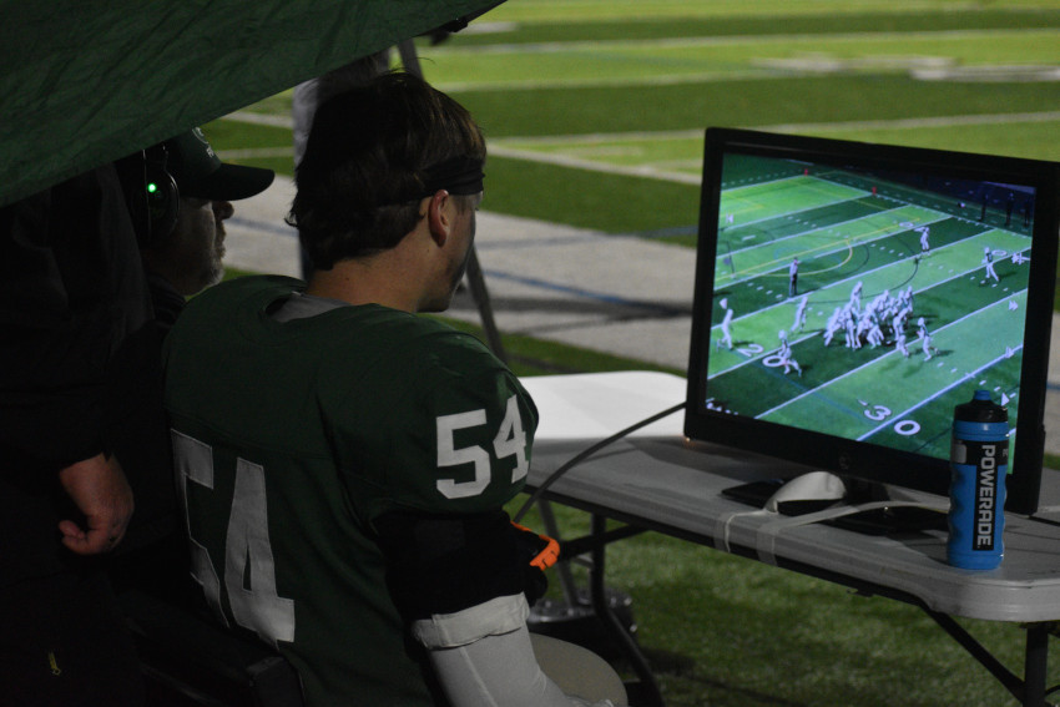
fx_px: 3092
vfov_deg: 13.0
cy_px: 354
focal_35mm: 105
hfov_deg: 19.5
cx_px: 530
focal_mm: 70
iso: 3200
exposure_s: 1/250
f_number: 4.5
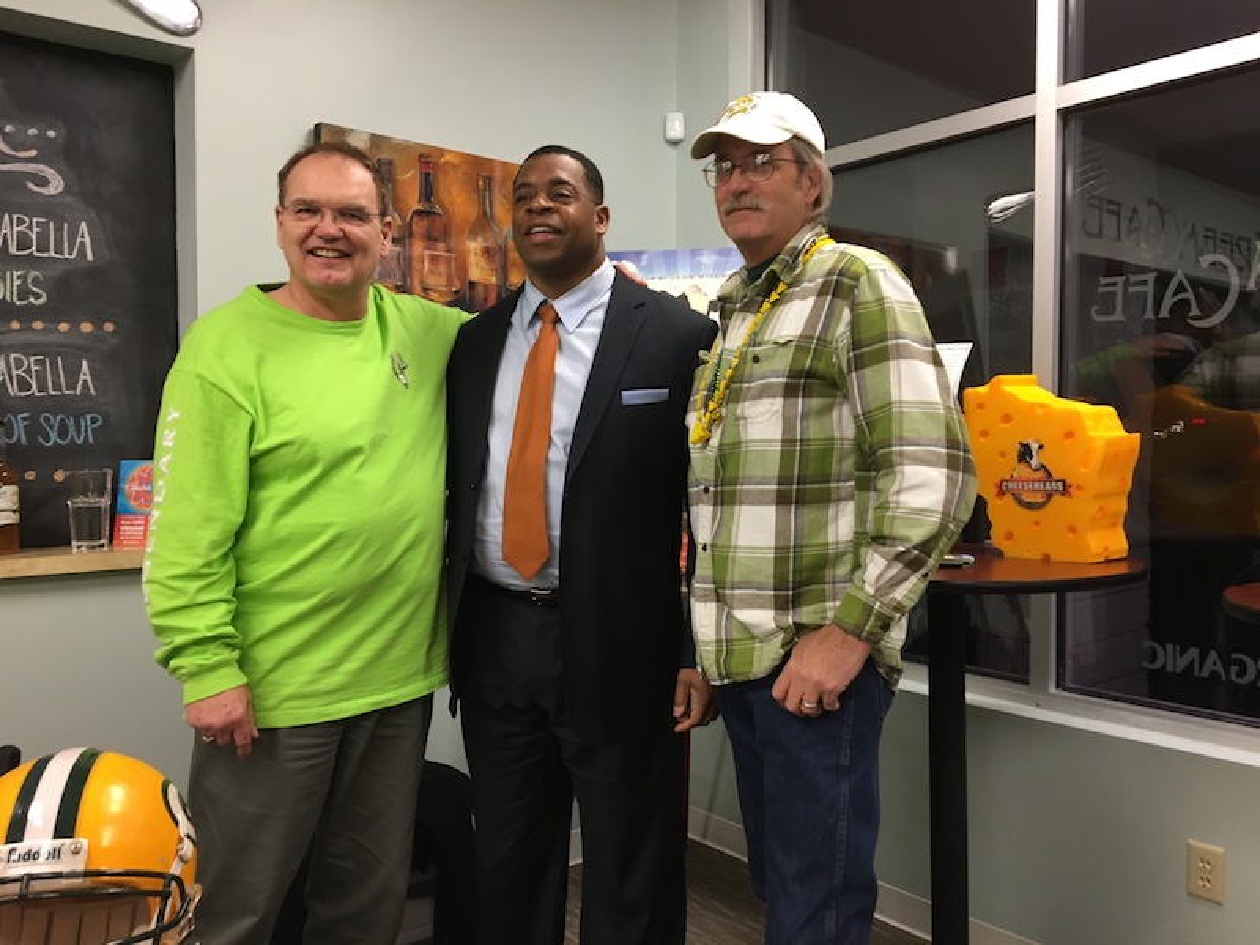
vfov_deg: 48.2
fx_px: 1056
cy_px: 472
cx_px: 630
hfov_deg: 61.7
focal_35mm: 29
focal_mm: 4.15
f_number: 2.2
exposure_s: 1/30
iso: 100
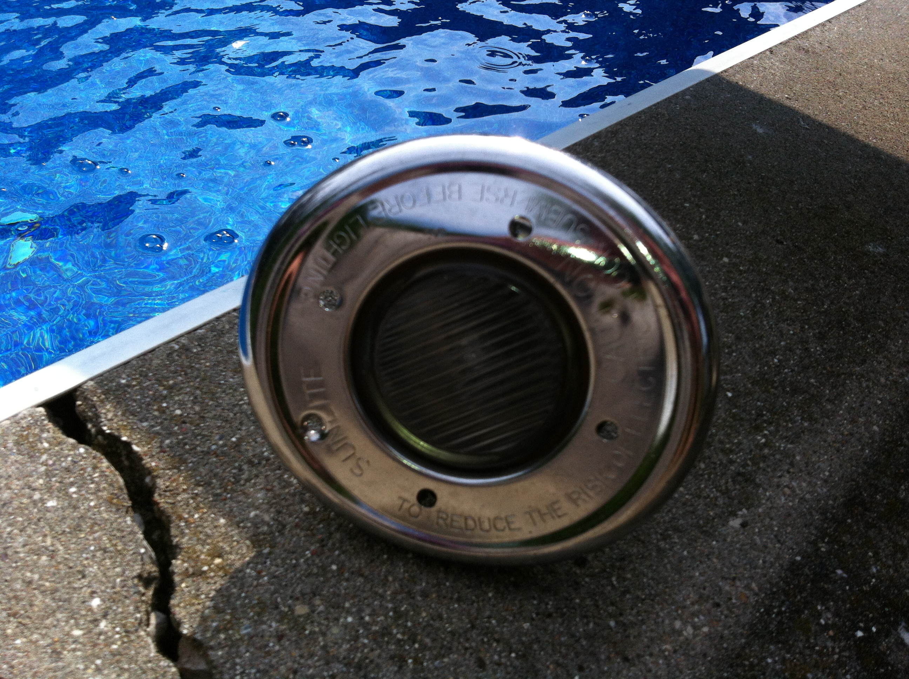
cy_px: 340
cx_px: 454
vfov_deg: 40.6
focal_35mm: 35
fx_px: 918
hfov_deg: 52.7
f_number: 2.8
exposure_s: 1/1874
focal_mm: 3.85
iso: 80
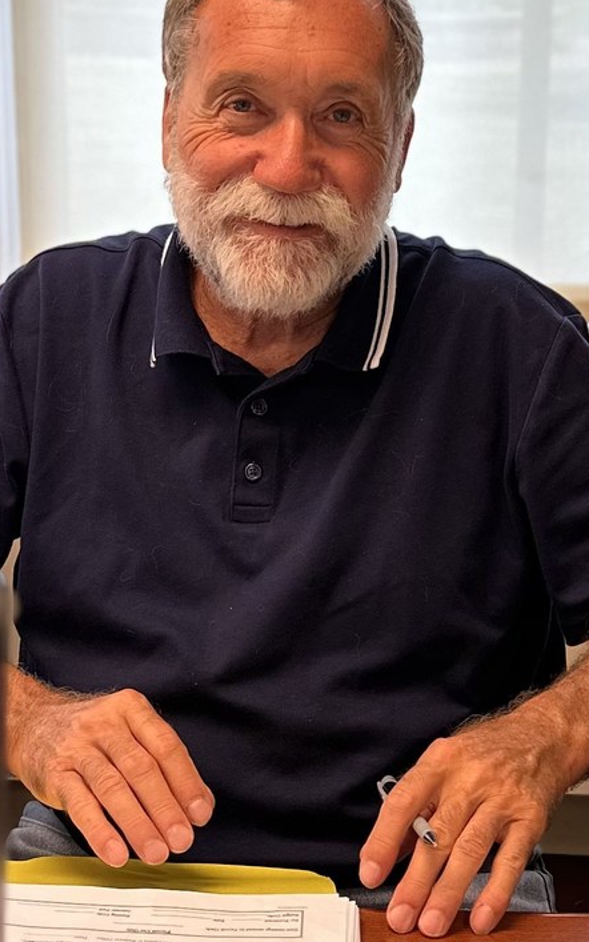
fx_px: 924
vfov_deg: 53.2
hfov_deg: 35.3
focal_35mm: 36
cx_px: 316
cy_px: 336
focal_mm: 6.86
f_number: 1.78
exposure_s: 1/120
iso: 64
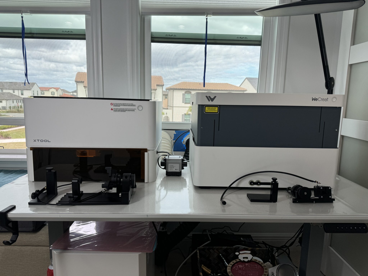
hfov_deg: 71.6
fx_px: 255
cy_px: 138
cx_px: 184
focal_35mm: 24
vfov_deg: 56.8
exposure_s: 1/506
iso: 80
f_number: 1.78
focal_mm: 6.86
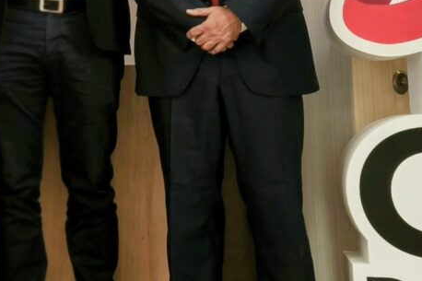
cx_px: -131
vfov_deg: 12.5
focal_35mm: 107
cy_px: -50
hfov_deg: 17.8
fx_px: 1254
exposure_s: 1/100
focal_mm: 5.35
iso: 100
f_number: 1.7
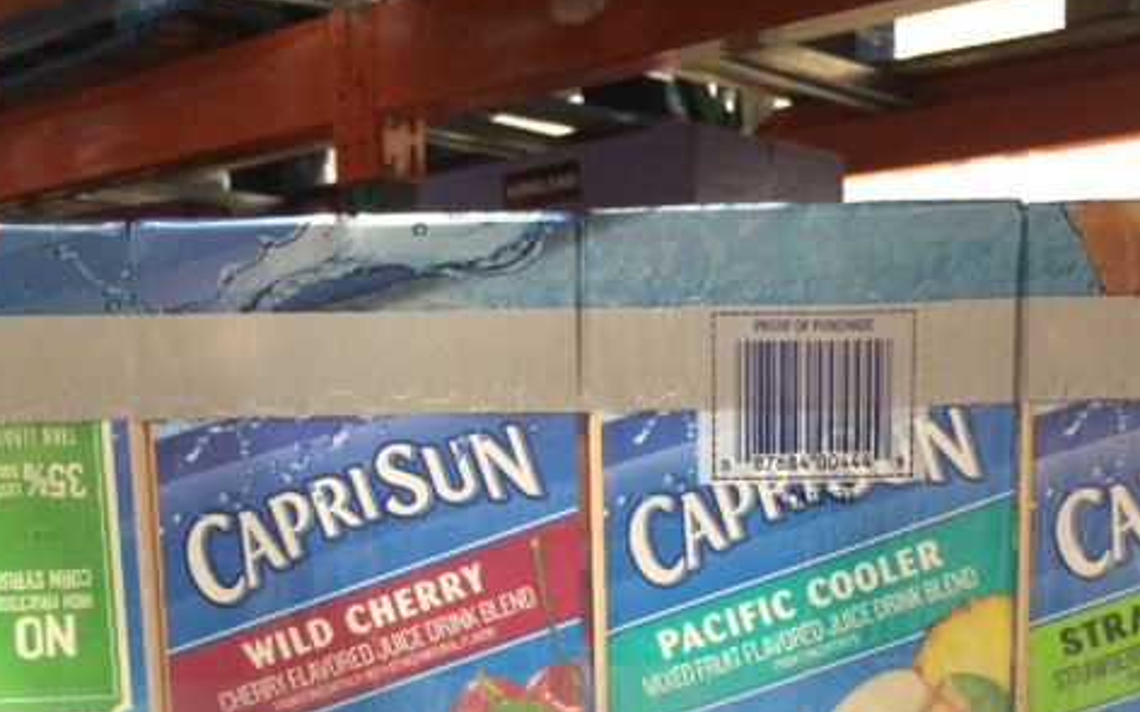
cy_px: 666
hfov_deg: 40.3
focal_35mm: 50
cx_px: 604
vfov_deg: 24.9
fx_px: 1553
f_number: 2.2
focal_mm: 4.15
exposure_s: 1/30
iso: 250
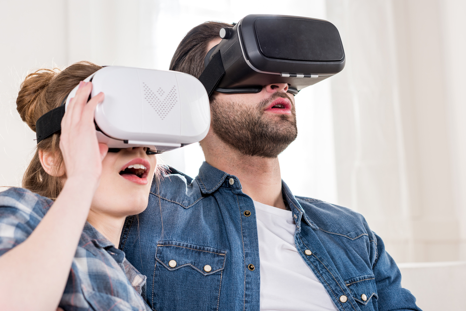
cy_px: 156
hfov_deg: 23.9
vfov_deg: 16.1
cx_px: 233
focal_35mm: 85
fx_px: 1101
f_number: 5
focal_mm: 85
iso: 64
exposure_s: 1/160
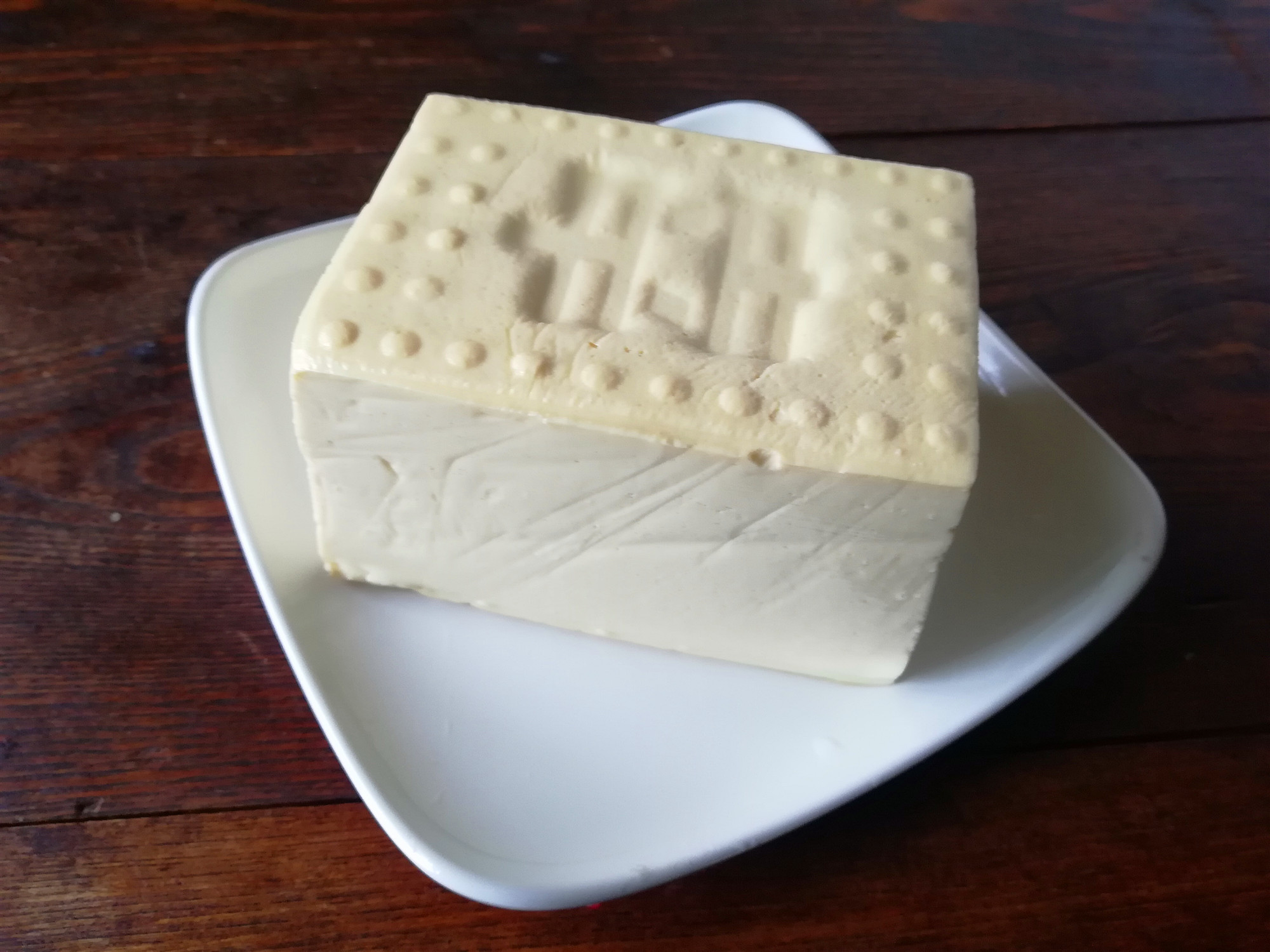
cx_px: 635
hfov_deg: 65.3
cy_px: 476
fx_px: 991
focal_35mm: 27
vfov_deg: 51.4
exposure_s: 1/50
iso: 100
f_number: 1.8
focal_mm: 3.83
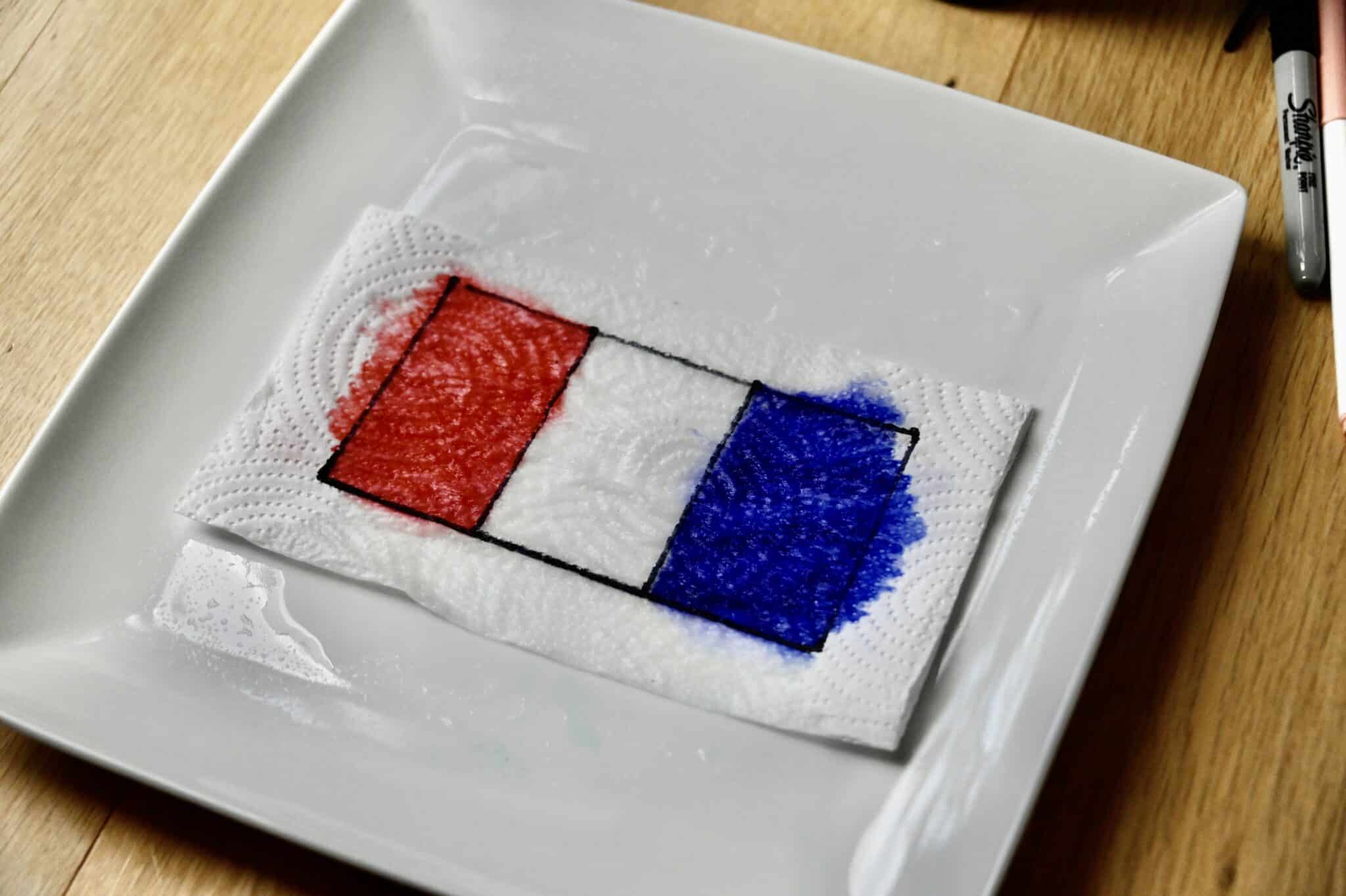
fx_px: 2690
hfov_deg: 28.1
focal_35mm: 72
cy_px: 448
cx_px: 673
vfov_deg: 18.9
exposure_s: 1/4000
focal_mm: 72
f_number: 5
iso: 3200
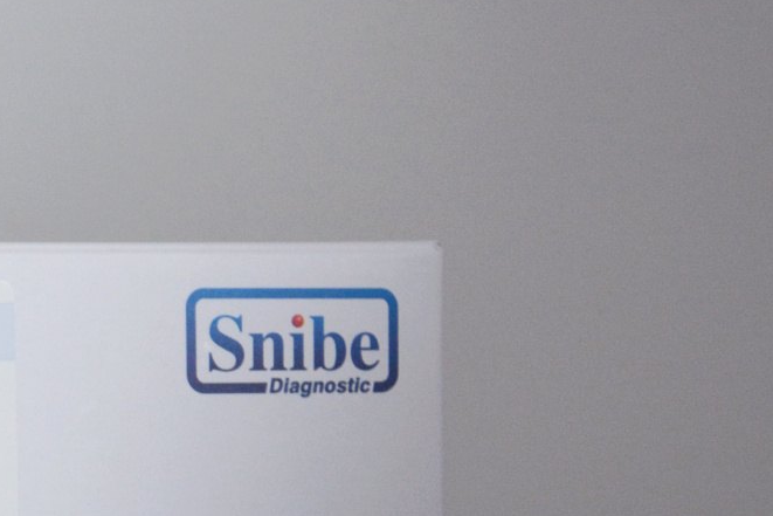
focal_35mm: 151
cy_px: 403
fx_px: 3243
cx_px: -554
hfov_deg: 12.6
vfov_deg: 9.1
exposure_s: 1/80
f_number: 4.5
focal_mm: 26
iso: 400
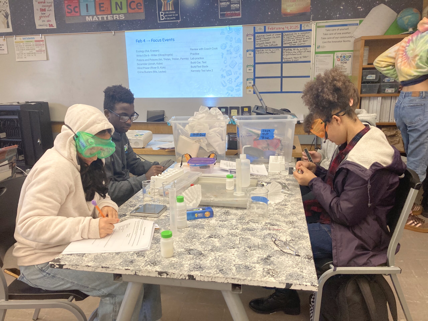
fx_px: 346
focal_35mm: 28
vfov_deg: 49.7
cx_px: 214
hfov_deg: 63.4
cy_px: 160
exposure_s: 1/60
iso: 100
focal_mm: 3.99
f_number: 1.8
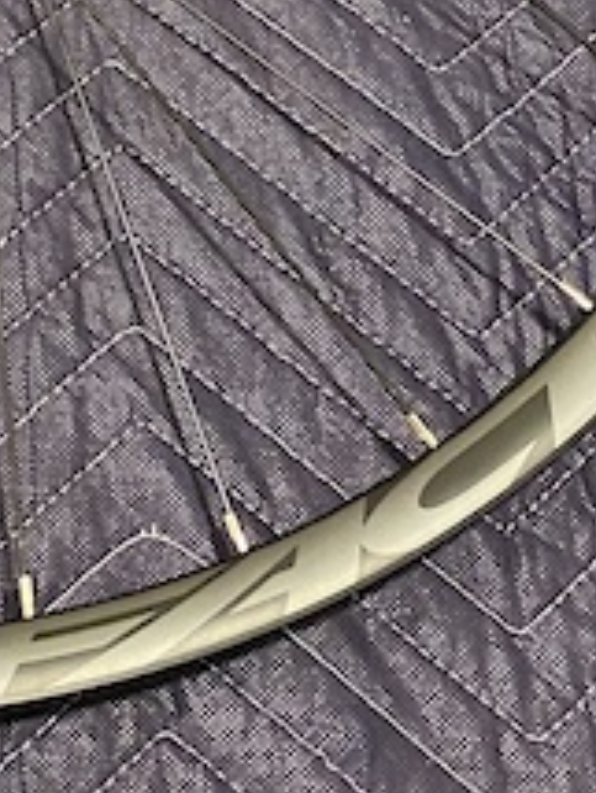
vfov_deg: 18.8
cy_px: -230
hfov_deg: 14.6
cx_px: -185
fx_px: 2222
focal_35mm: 97
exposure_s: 1/30
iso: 800
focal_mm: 4.25
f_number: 1.8
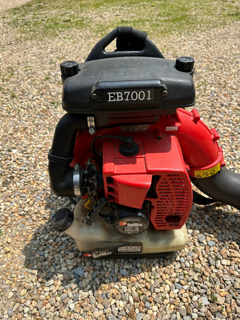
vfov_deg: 71.6
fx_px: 222
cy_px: 160
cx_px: 120
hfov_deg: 56.8
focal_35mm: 24
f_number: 1.78
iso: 80
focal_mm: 6.86
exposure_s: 1/2525
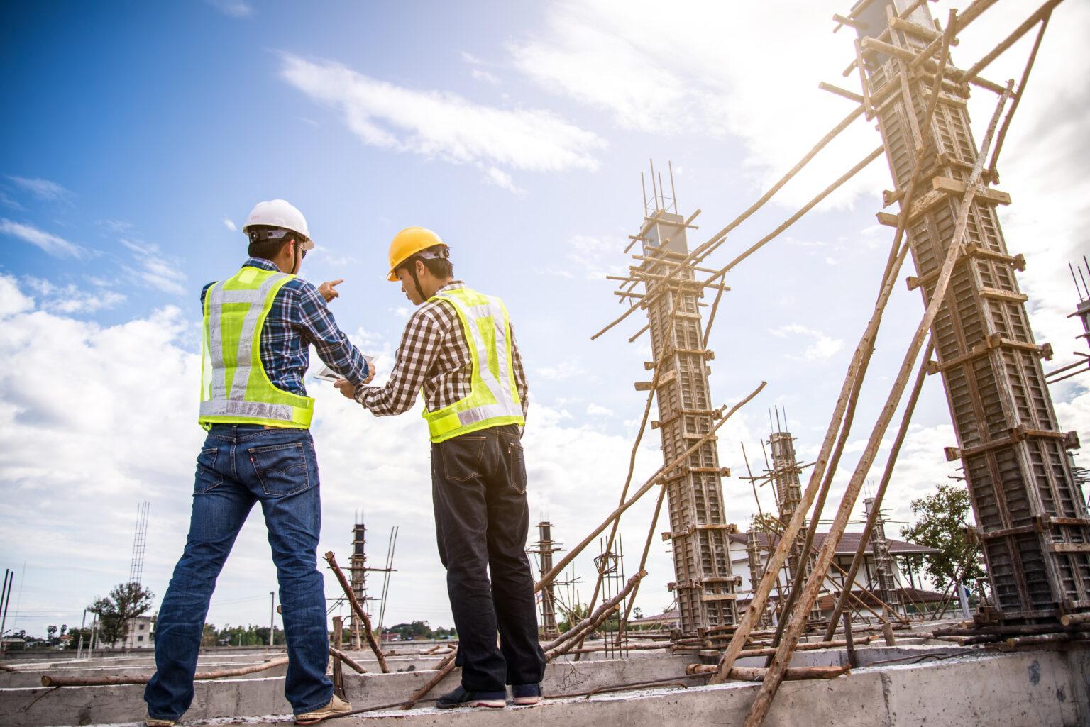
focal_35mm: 24
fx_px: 727
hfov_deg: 73.7
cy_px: 364
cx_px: 545
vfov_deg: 53.2
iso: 100
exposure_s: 1/640
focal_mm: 24
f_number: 4
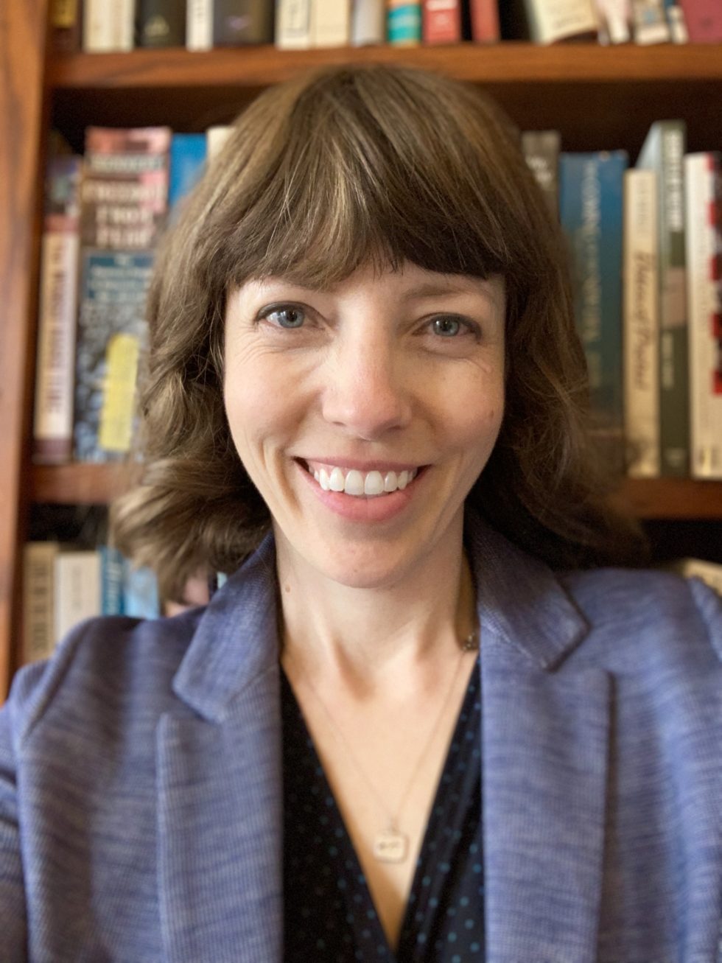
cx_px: 361
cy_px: 482
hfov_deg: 44.2
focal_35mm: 32
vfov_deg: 56.8
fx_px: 890
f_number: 2.2
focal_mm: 2.87
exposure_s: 1/30
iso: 320
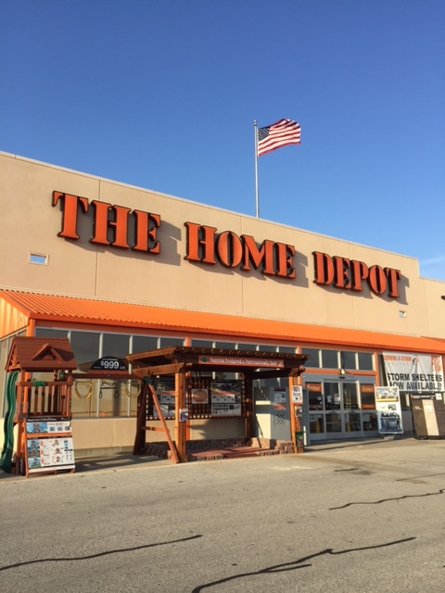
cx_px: 222
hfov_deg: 48.2
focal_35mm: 29
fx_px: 497
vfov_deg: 61.7
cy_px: 296
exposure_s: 1/1130
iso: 32
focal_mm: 4.15
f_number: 2.2
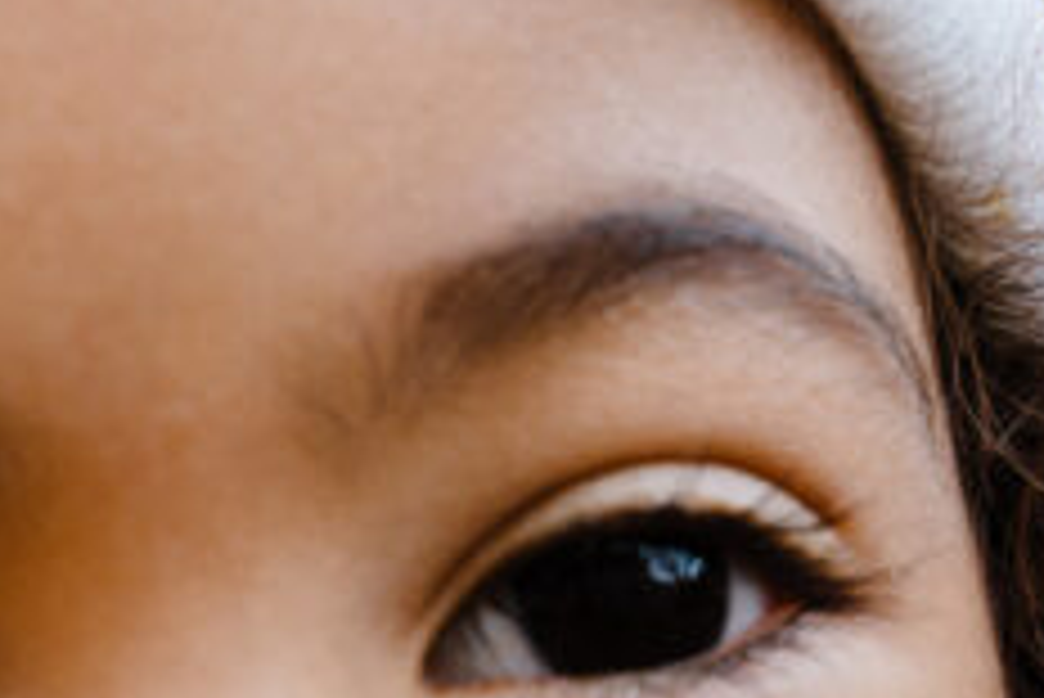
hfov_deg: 5.8
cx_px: -225
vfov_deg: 3.9
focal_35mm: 351
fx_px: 10185
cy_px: 1461
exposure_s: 1/320
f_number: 4.5
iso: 250
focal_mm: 53
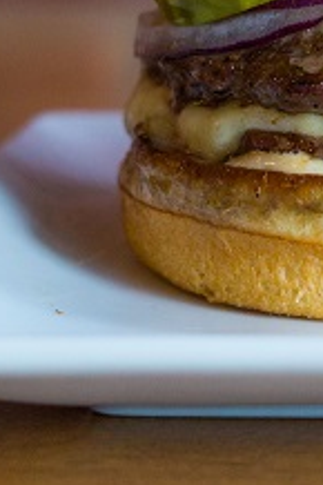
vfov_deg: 15.4
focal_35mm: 132
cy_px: 65
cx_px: 434
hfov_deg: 10.1
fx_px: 1779
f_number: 4
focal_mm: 30
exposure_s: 1/200
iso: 800
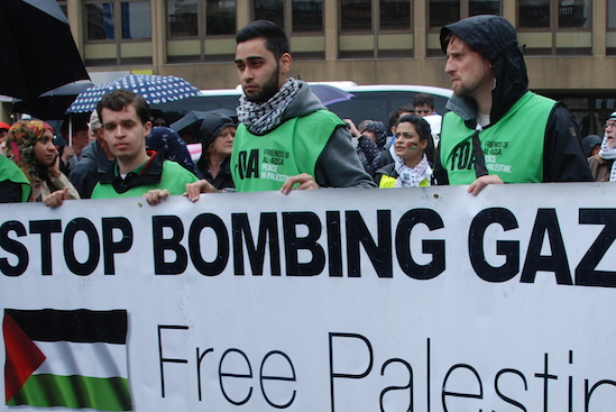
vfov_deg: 22.6
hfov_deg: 33.8
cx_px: 368
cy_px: 355
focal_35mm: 59
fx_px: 1010
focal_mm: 18
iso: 100
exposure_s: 1/125
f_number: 5.6
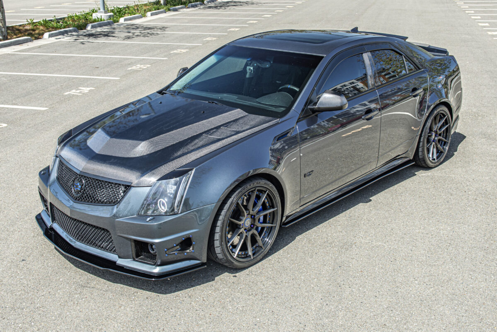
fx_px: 442
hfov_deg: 58.7
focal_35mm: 32
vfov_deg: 41.1
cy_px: 166
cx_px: 248
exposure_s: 1/125
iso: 100
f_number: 7.1
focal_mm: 32
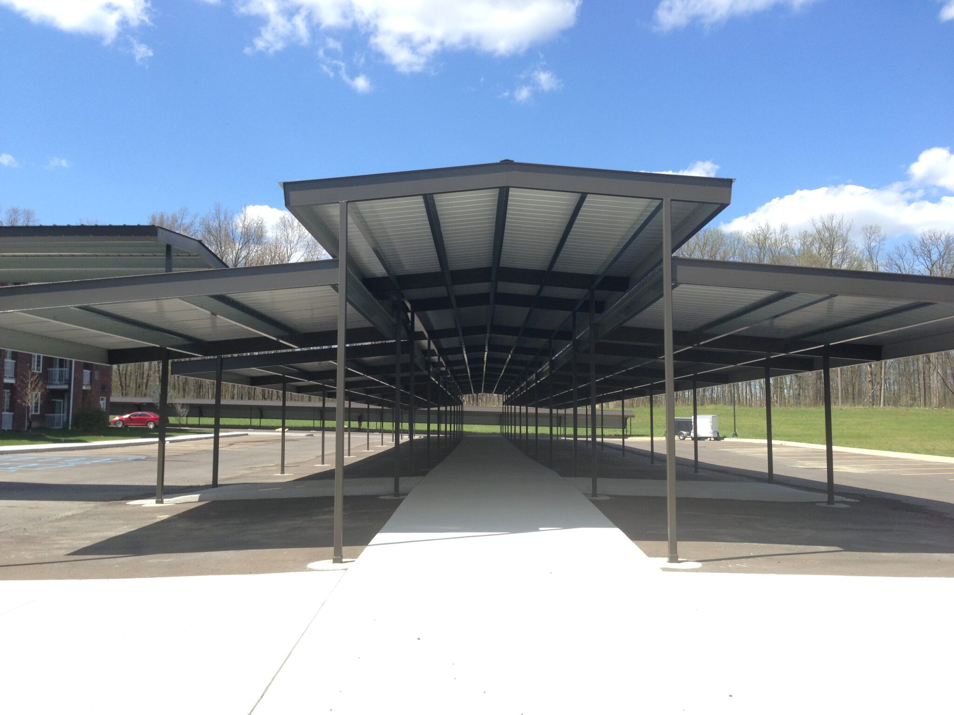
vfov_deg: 42.9
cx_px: 477
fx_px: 909
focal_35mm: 33
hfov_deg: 55.4
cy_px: 358
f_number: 2.4
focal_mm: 4.12
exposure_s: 1/834
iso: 50
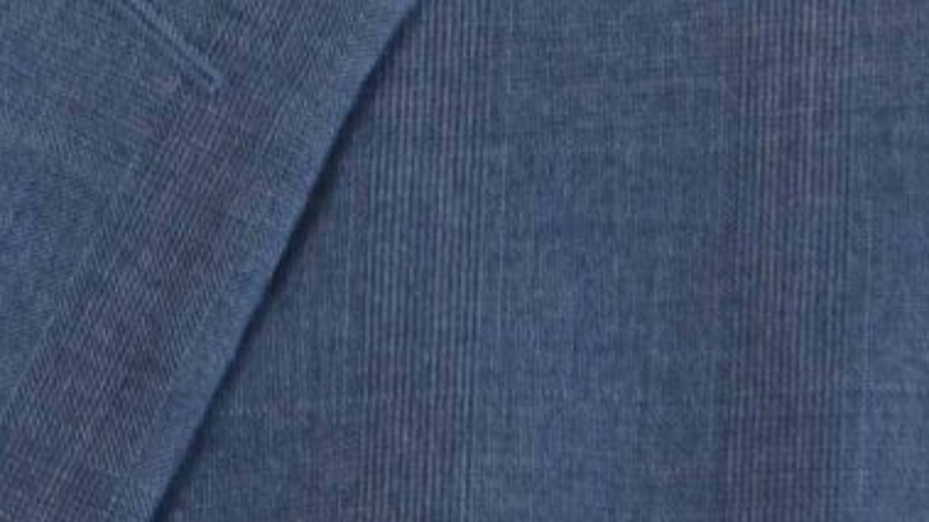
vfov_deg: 0.8
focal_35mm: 1429
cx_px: -299
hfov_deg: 1.5
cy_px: -904
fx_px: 35182
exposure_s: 1/100
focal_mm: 135
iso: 250
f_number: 5.6
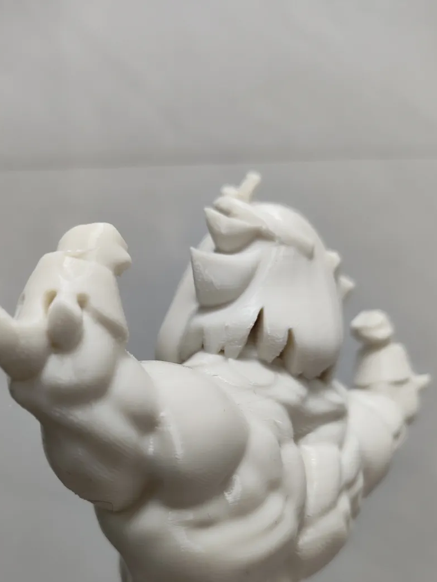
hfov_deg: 44.2
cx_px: 212
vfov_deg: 56.0
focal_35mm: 32
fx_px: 538
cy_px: 372
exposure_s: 1/50
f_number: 1.79
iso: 284
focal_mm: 4.71
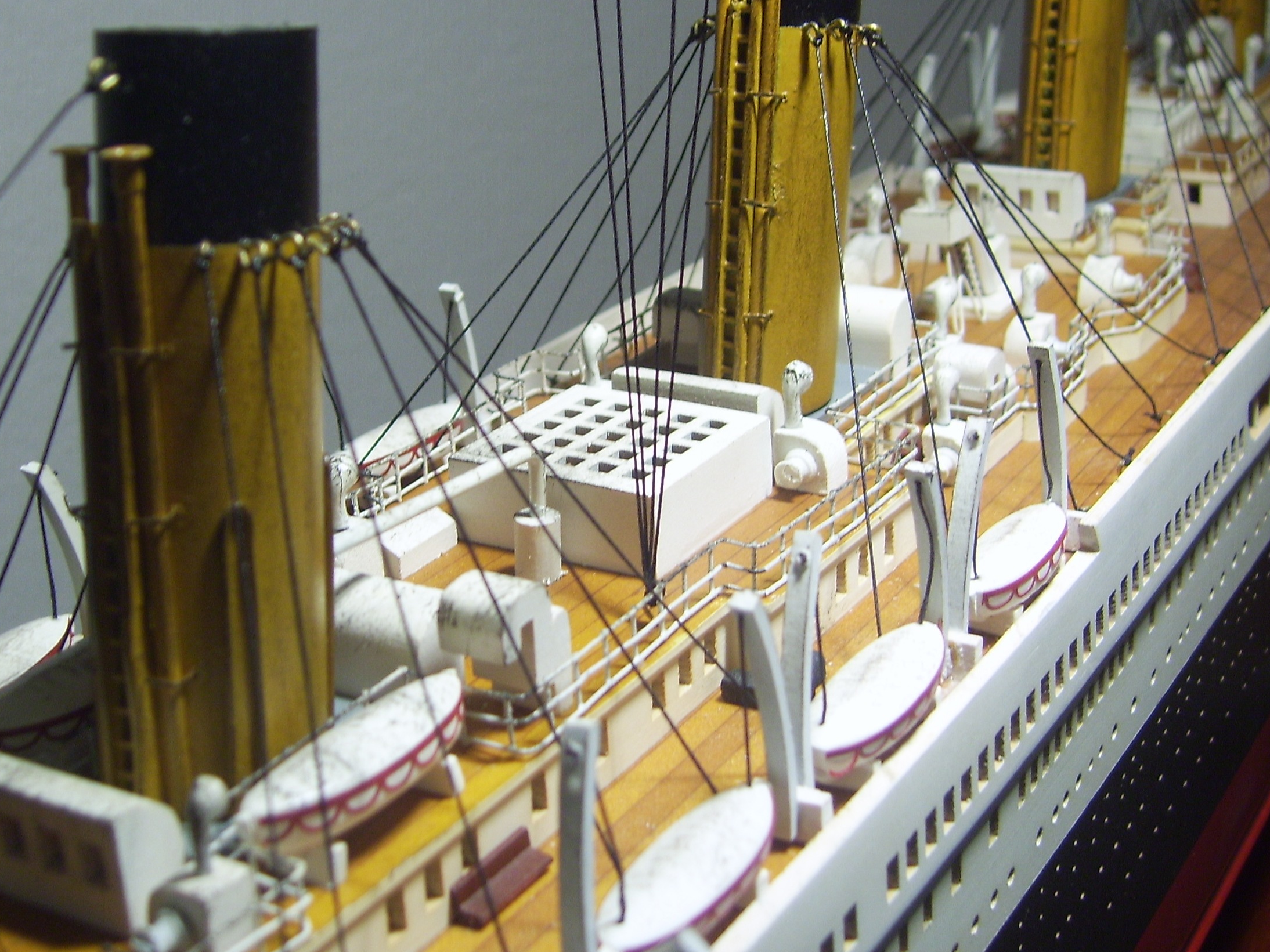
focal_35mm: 40
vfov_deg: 36.0
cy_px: 464
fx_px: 1468
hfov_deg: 46.8
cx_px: 604
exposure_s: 1/30
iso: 50
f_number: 2.8
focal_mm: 7.8
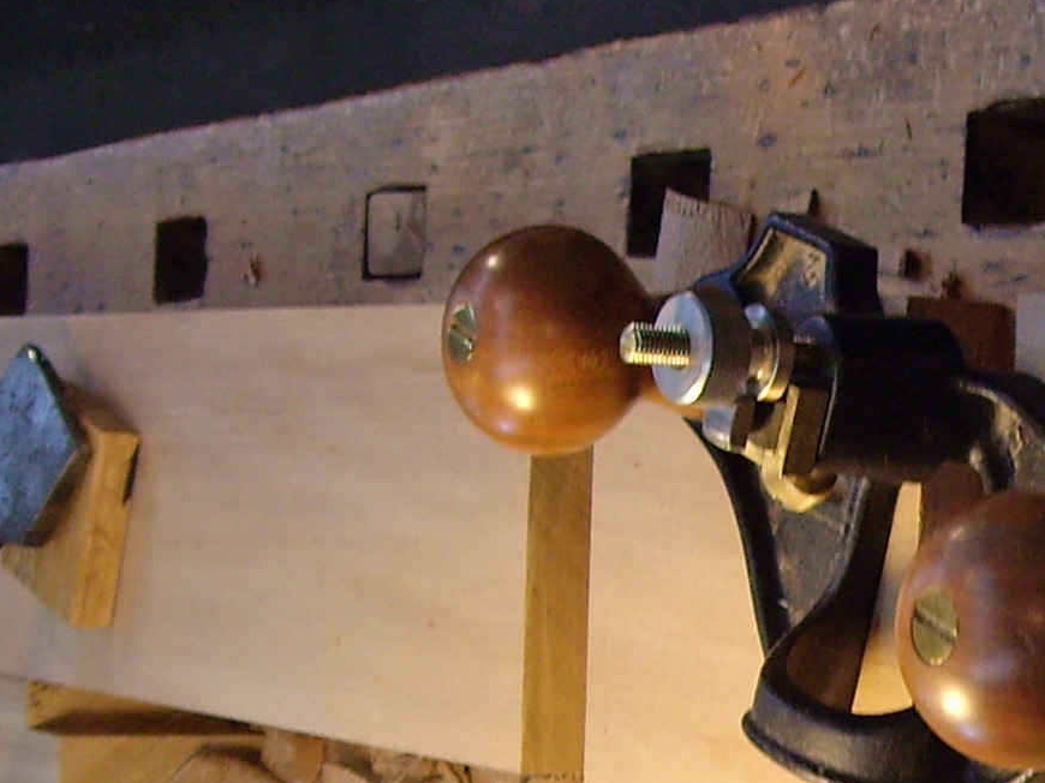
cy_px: 838
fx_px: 3712
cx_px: 1123
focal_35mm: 123
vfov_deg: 11.9
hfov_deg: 15.6
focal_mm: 6.2
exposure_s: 1/50
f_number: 2.7
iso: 100
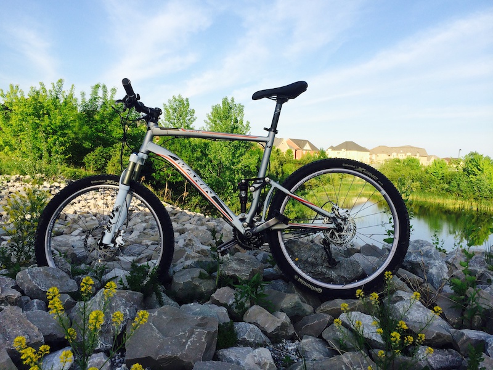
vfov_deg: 46.8
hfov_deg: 60.0
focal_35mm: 30
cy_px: 185
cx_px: 246
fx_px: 427
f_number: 2.2
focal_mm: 4.12
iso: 32
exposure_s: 1/1080
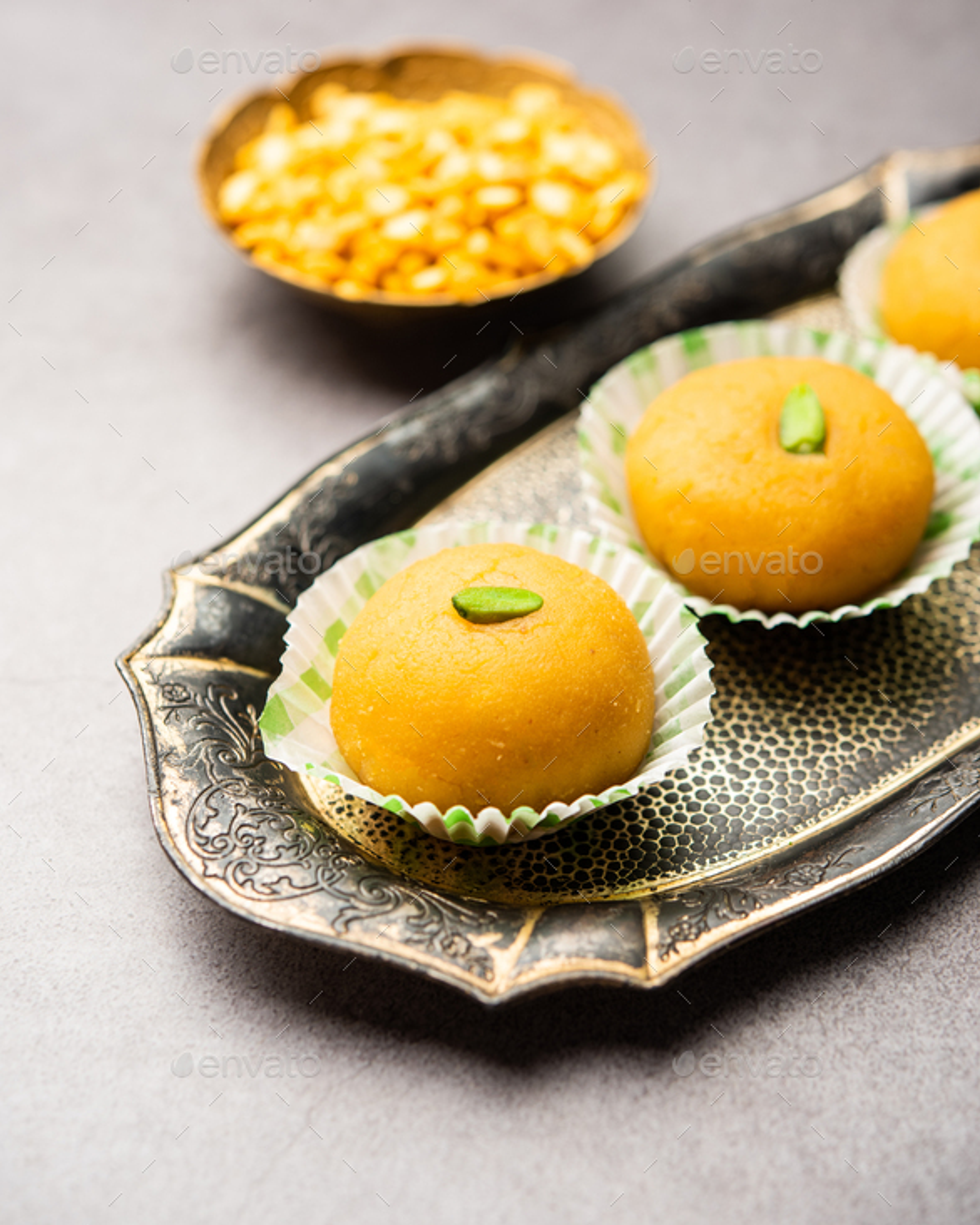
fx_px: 2464
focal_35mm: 68
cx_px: 492
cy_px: 549
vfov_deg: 27.9
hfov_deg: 22.5
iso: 100
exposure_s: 1/125
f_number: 5
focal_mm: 60
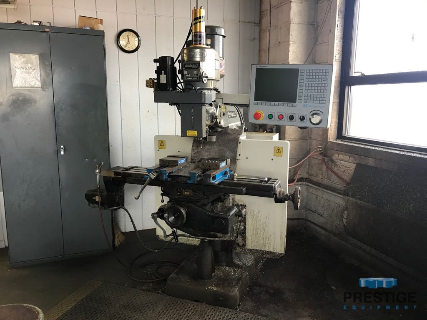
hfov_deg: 63.4
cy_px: 160
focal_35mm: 28
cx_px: 214
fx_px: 345
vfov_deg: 49.7
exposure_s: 1/15
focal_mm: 3.99
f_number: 1.8
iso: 40
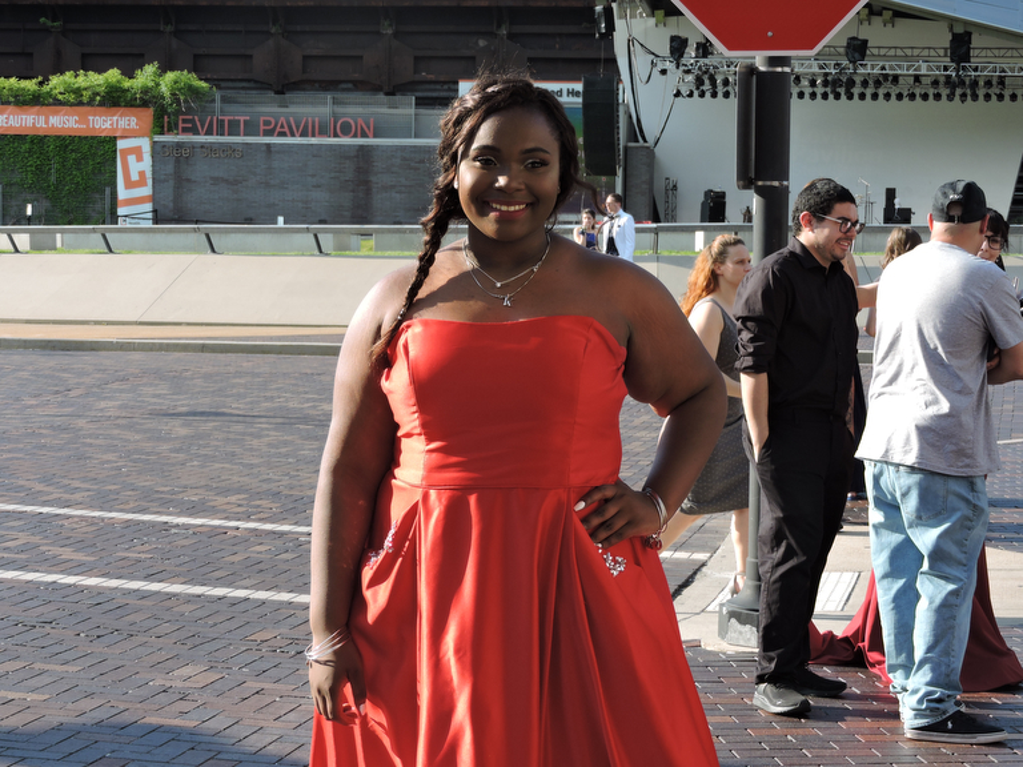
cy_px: 384
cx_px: 512
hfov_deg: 24.4
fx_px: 2364
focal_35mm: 80
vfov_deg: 18.4
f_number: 4.5
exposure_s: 1/250
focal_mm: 14.3
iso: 100
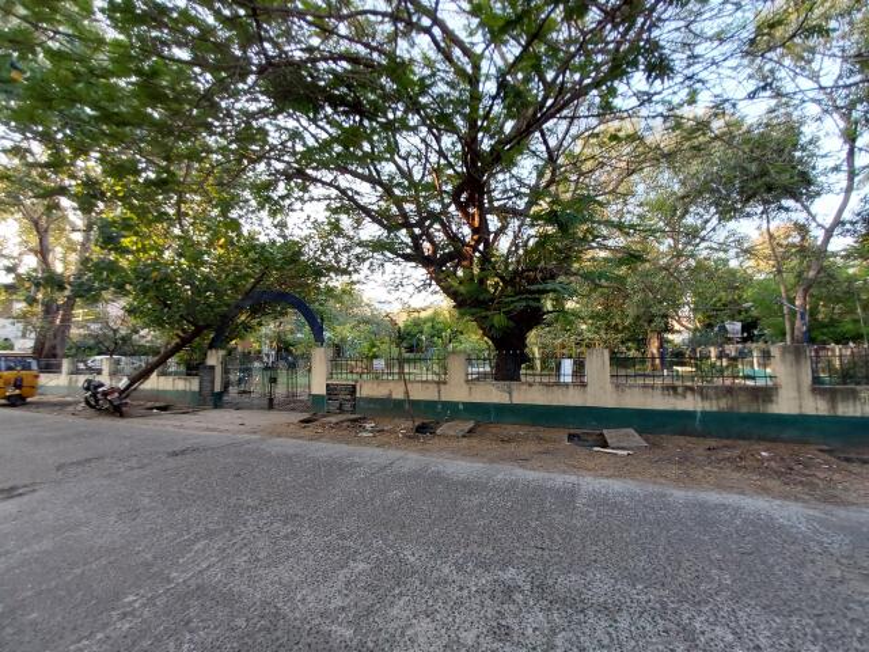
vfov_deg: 89.9
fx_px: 326
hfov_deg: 106.2
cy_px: 326
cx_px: 434
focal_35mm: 13
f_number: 2.2
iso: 100
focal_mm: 1.42
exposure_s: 1/100
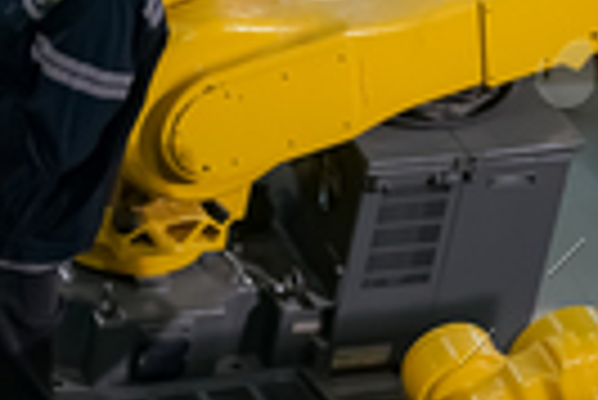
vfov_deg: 6.2
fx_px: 3675
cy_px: 285
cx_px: 49
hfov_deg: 9.3
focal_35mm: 221
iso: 200
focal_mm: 50
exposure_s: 1/320
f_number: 1.2
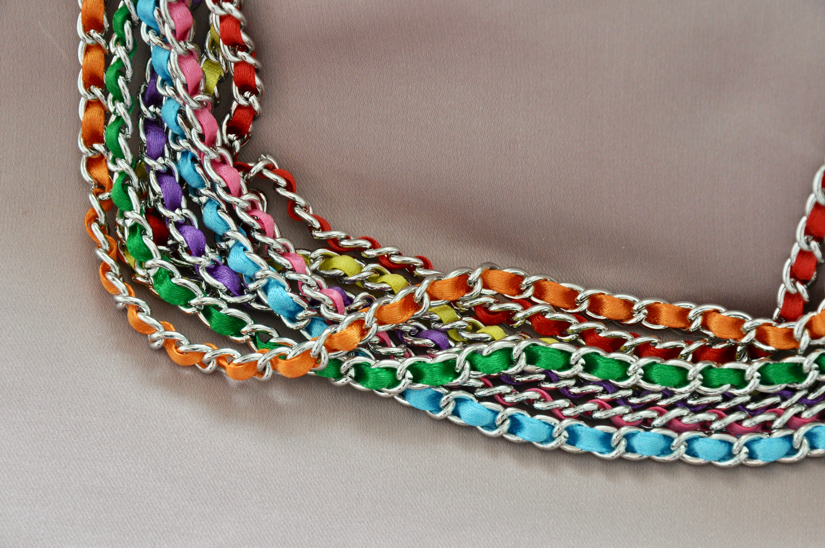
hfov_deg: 13.1
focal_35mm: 158
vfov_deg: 8.7
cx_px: 412
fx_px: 3605
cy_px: 274
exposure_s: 1/3
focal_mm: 105
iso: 800
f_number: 13
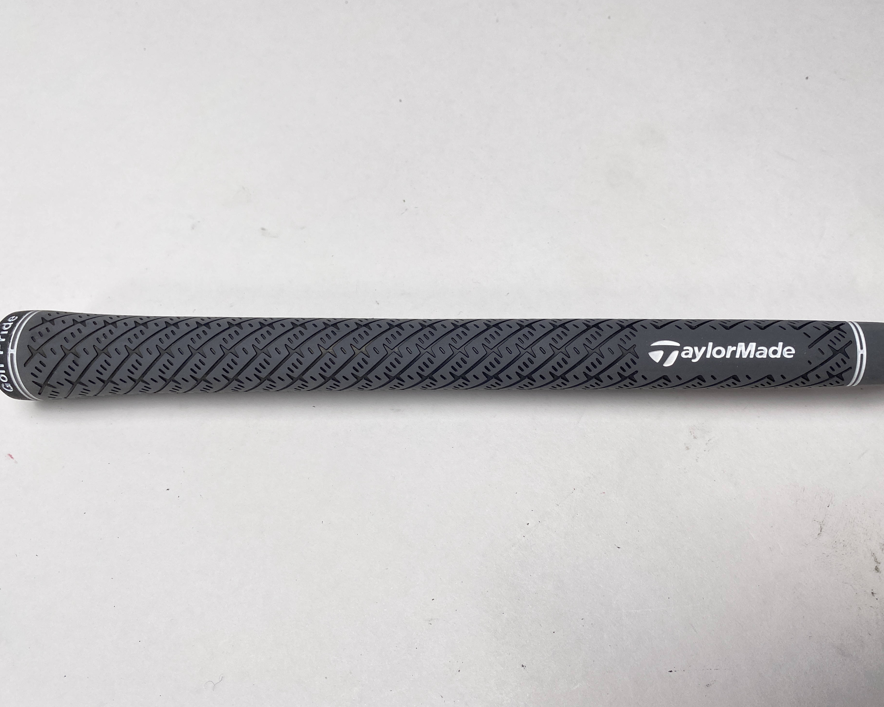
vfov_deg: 51.5
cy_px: 347
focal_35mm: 28
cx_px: 466
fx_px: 733
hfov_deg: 62.2
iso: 32
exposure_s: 1/267
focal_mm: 4.25
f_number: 1.8
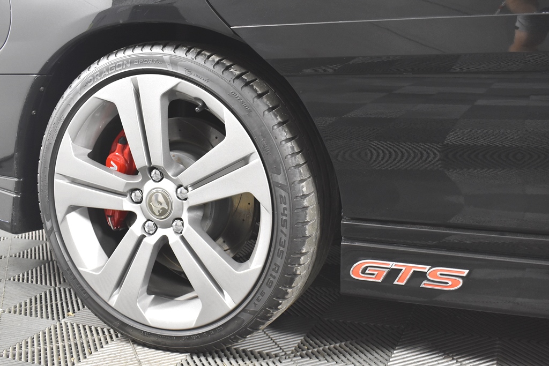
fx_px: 595
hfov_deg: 49.5
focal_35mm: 39
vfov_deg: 34.2
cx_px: 274
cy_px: 183
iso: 1600
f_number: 5.6
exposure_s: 1/125
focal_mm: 26
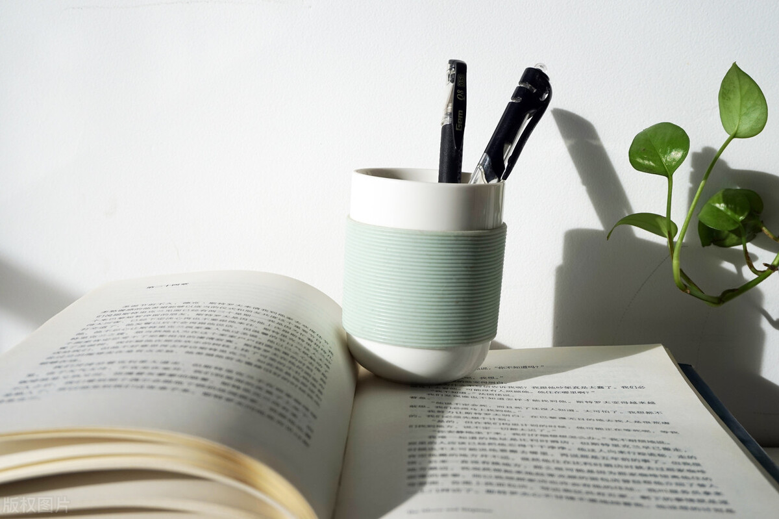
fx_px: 973
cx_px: 390
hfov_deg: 43.6
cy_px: 260
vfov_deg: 29.8
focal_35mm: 45
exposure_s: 1/200
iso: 100
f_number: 6.3
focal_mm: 30
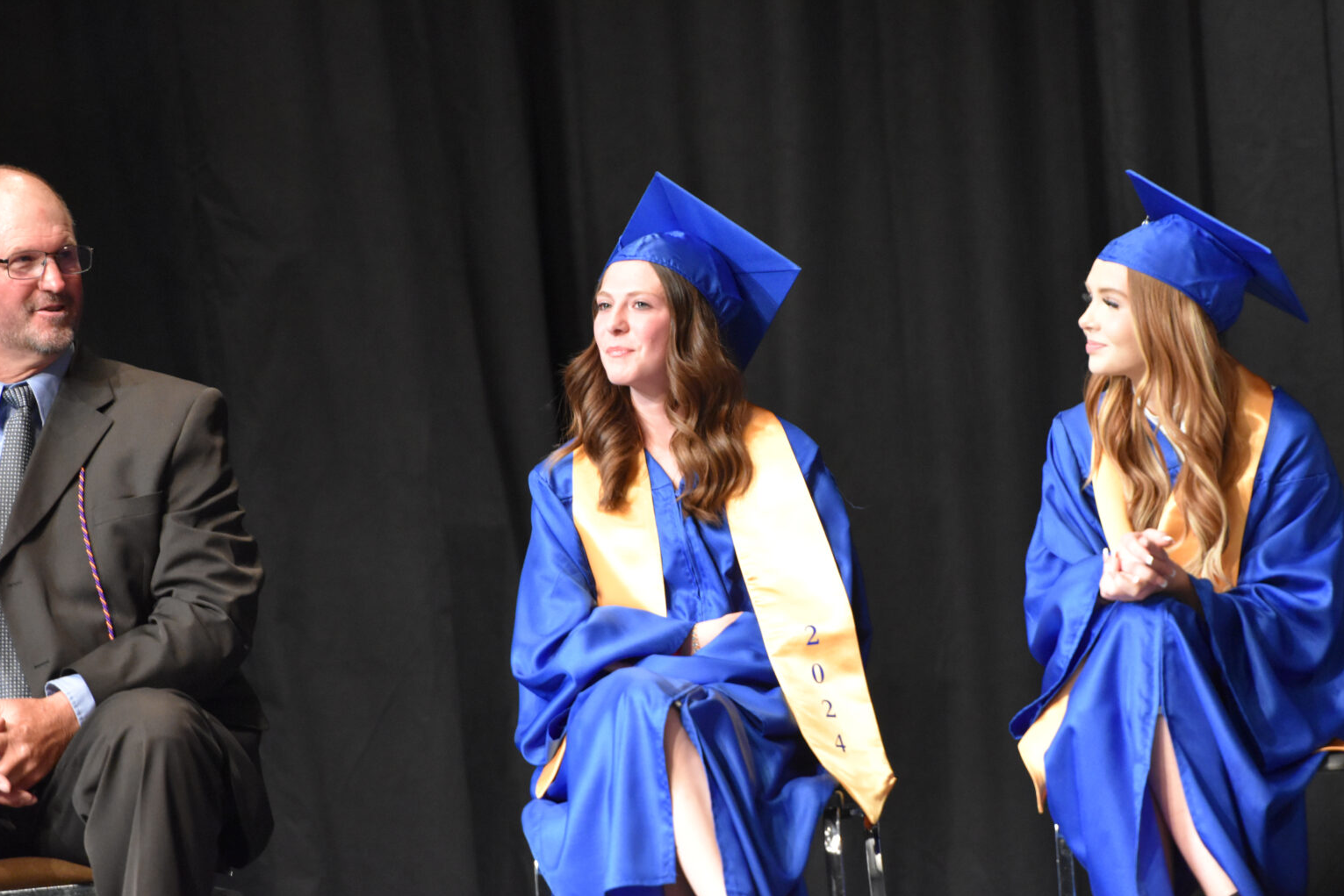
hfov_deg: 6.8
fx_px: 11238
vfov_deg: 4.6
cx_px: 671
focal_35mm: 301
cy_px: 448
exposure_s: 1/250
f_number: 2.8
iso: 3200
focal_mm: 200
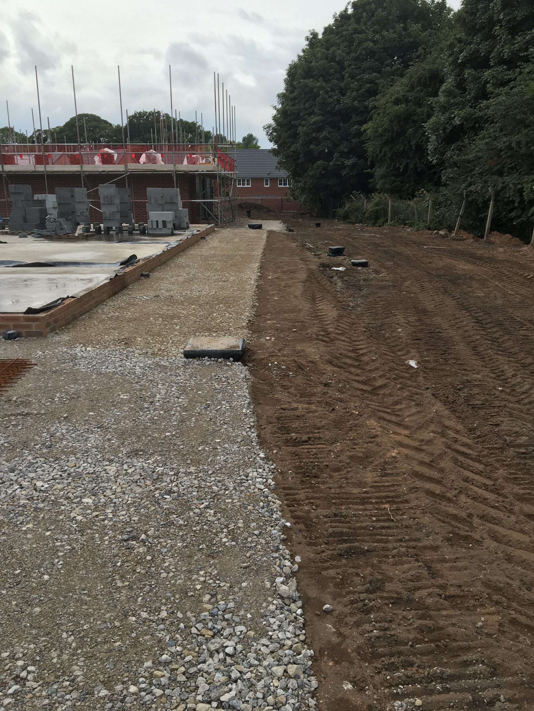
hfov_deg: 48.2
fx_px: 596
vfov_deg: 61.7
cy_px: 356
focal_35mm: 29
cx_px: 267
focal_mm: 4.15
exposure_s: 1/1012
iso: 25
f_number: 2.2
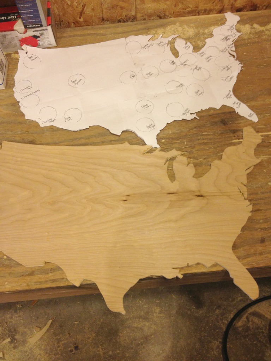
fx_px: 365
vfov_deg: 52.6
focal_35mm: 35
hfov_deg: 40.7
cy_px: 180
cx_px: 136
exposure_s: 1/20
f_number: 2.4
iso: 160
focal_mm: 4.28
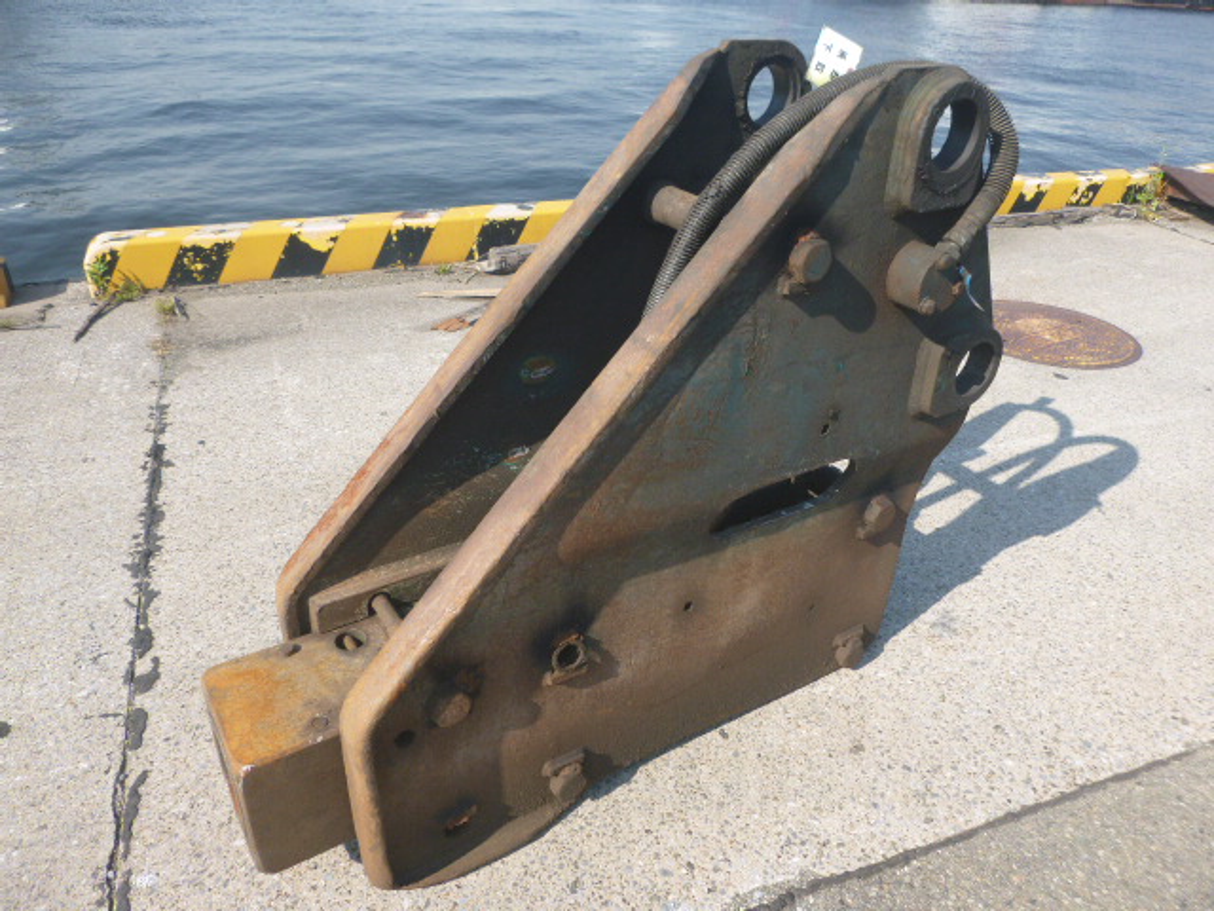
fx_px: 877
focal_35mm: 25
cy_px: 456
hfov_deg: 69.4
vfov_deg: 54.9
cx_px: 607
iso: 100
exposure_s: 1/250
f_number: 3.9
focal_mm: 4.5
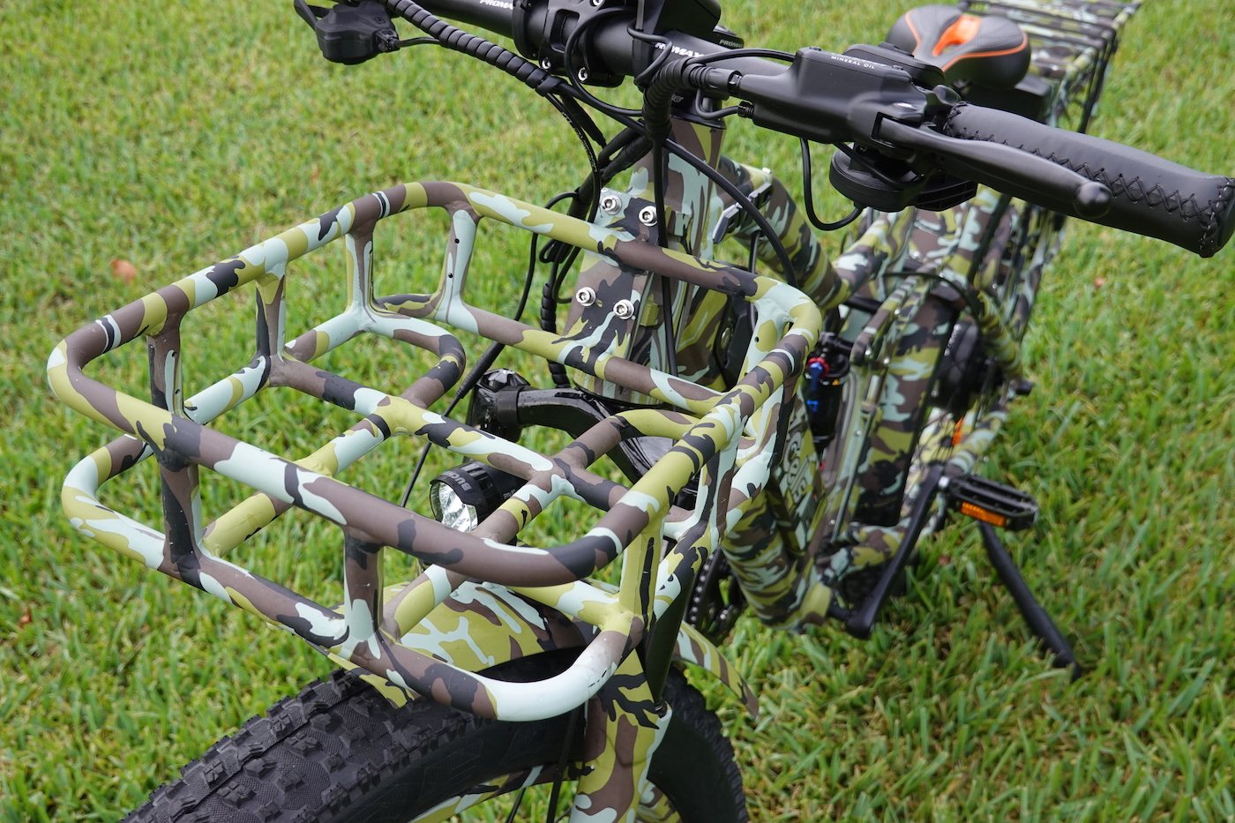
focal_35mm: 39
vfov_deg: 34.2
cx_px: 618
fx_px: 1338
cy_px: 412
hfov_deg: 49.6
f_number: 3.5
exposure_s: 1/50
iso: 100
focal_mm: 14.4
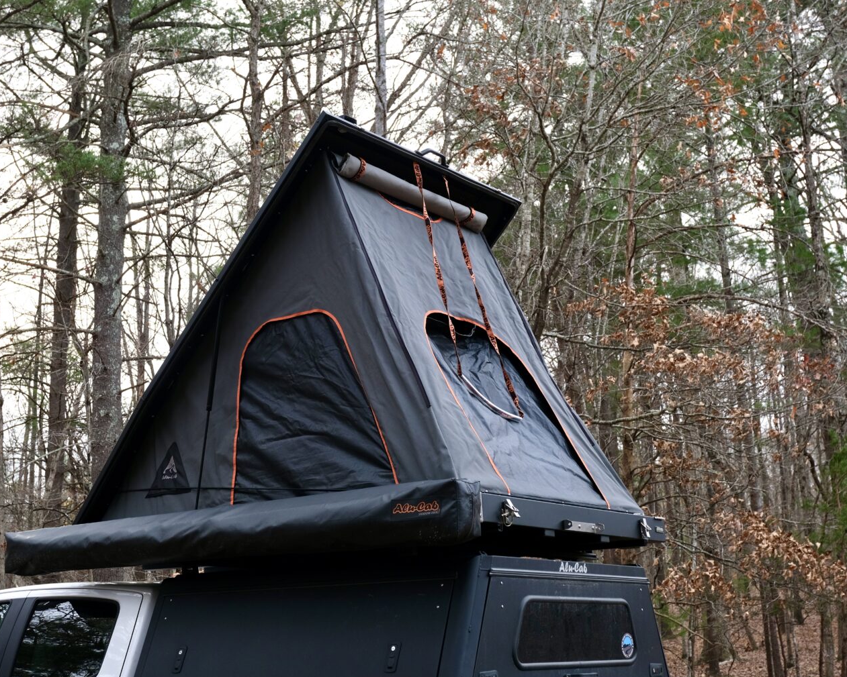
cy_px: 343
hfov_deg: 38.7
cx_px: 379
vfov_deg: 31.5
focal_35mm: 48
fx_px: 1203
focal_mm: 28
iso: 320
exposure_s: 1/125
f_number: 5.6
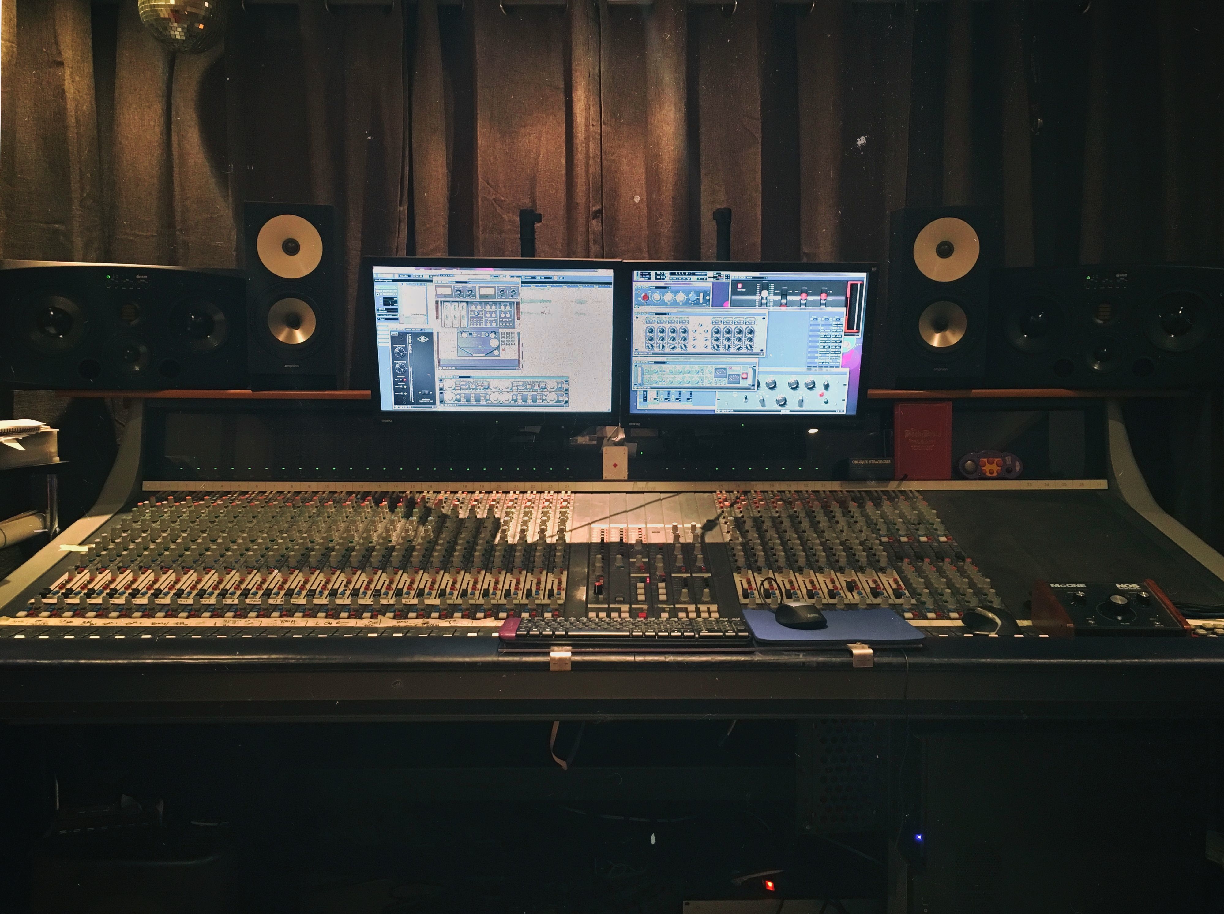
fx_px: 1024
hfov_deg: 61.7
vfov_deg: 48.1
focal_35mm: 29
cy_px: 457
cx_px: 612
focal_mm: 4.15
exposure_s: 1/20
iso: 200
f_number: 2.2
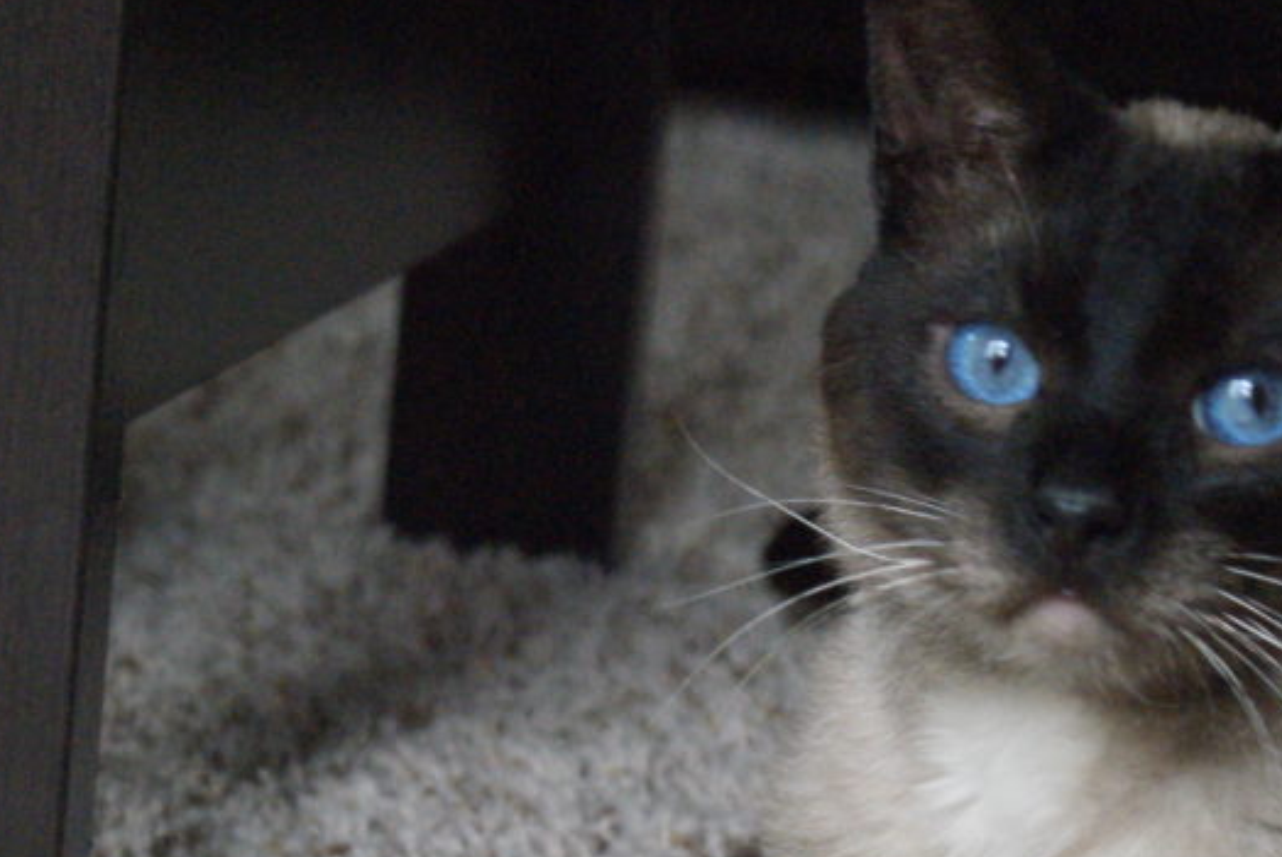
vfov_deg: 7.8
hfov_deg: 11.6
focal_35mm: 176
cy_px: 533
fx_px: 6271
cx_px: 984
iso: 1600
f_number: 7.1
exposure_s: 1/160
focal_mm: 60
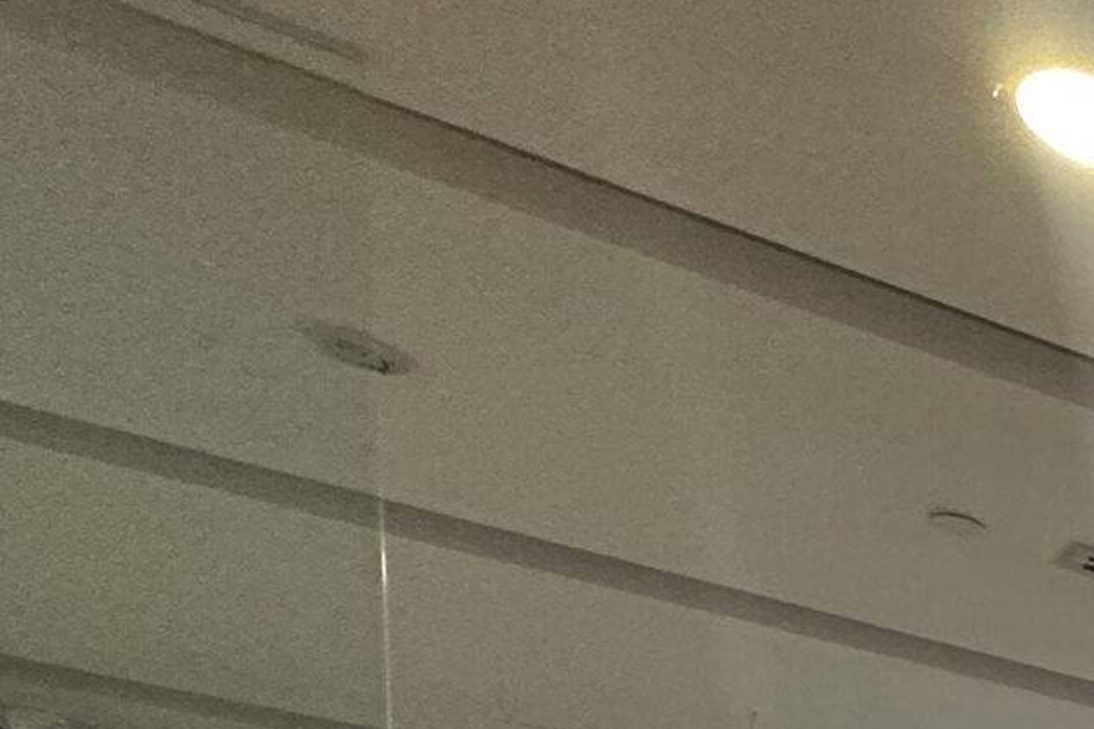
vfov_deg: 16.5
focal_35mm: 59
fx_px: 1792
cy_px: 1513
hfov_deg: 20.0
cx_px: 2119
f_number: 2.2
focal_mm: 2.22
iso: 320
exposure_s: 1/60
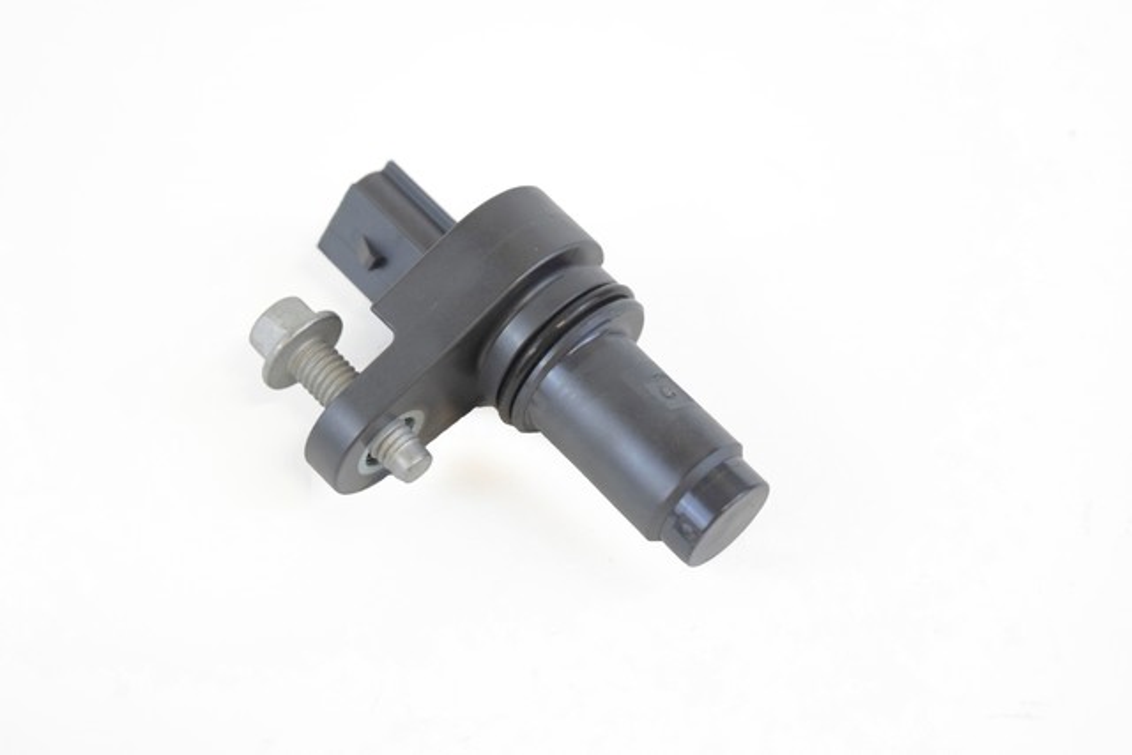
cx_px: 566
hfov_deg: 24.6
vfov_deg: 16.6
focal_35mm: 82
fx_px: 2595
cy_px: 378
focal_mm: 55
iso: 4500
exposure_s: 1/60
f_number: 5.6
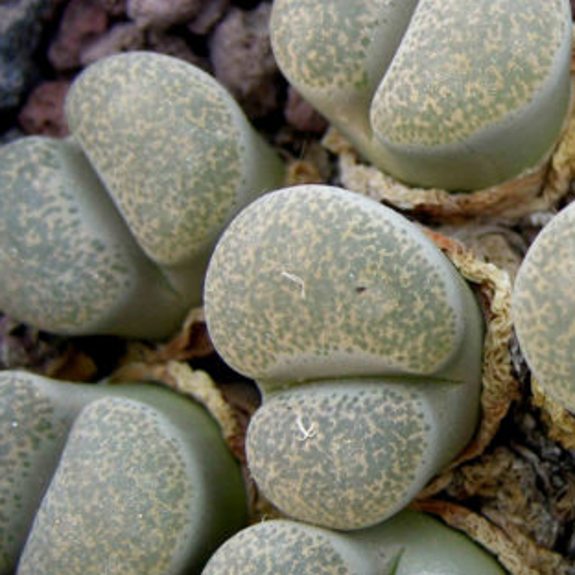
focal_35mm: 226
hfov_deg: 7.7
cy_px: 335
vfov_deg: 7.7
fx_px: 4247
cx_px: 584
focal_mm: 19.9
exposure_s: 1/7.7
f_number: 3.4
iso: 50
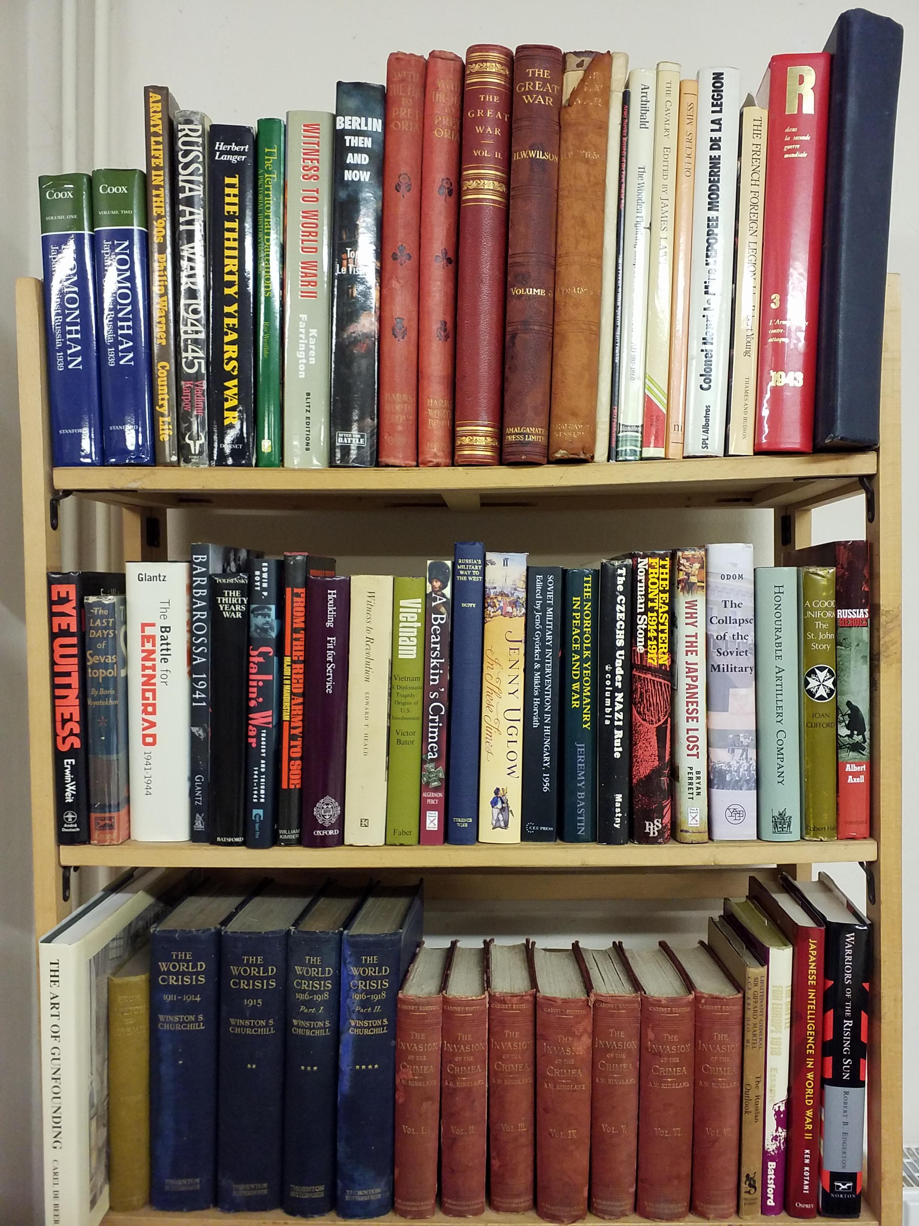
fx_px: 956
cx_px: 460
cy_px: 613
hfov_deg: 51.4
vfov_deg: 65.3
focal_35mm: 27
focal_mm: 3.6
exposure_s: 1/33
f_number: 1.9
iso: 200
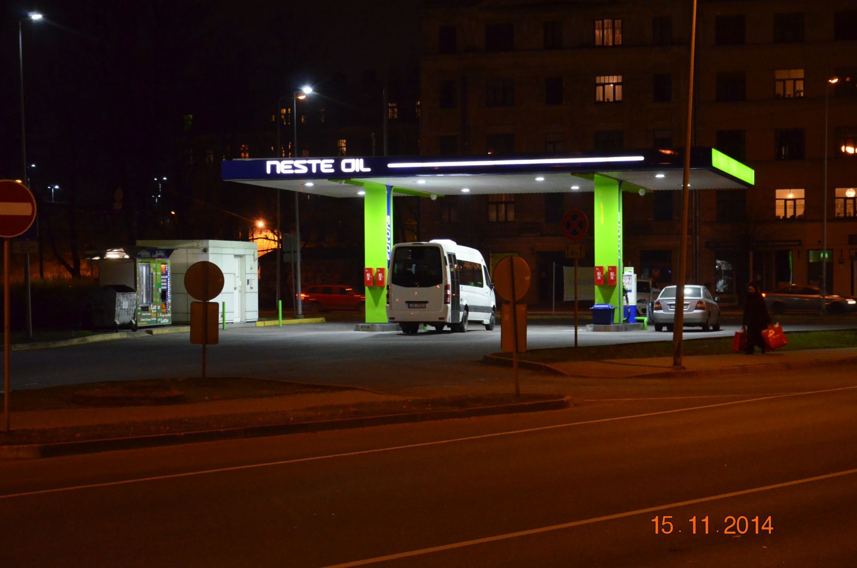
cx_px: 428
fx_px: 1711
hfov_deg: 28.1
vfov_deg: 18.8
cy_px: 284
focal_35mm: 72
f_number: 4.8
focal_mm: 48
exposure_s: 1/30
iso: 3200
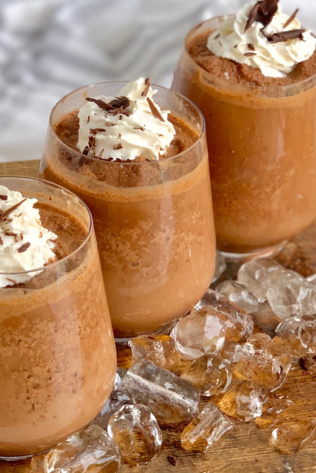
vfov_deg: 33.9
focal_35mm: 59
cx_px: 152
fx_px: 777
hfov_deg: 23.0
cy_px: 224
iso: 40
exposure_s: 1/122
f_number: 2.4
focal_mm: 6
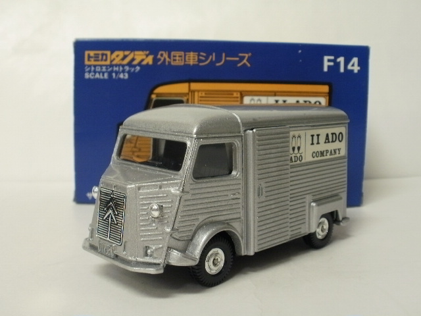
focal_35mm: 44
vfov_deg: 32.9
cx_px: 210
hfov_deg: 42.9
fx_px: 535
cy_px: 158
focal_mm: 7.7
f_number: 4
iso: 125
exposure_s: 1/8
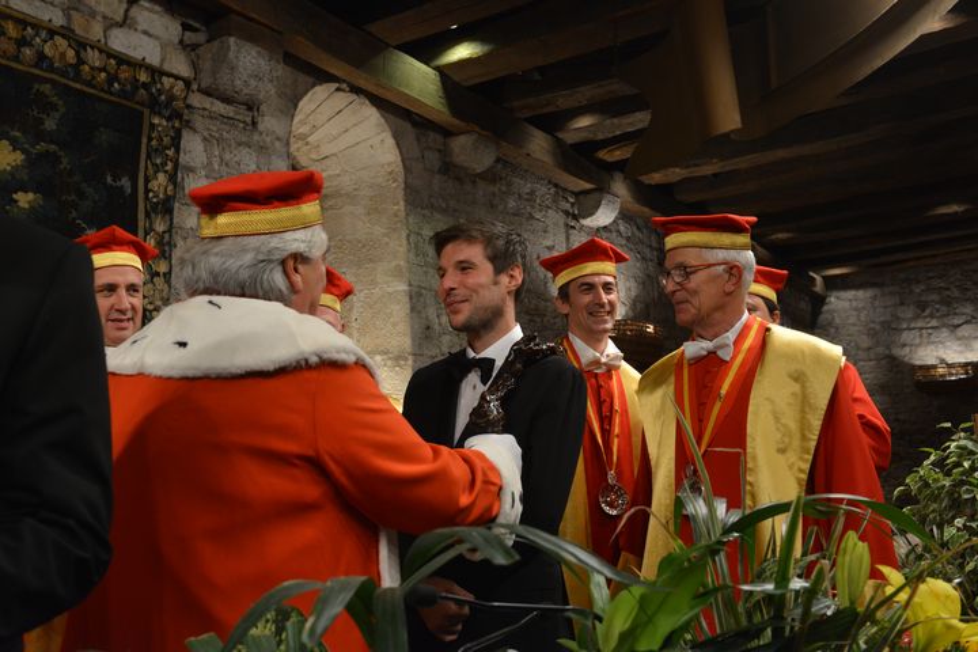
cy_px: 326
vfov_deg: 37.9
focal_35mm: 35
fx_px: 951
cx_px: 489
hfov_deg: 54.4
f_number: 7.1
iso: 2000
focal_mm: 35
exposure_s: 1/80
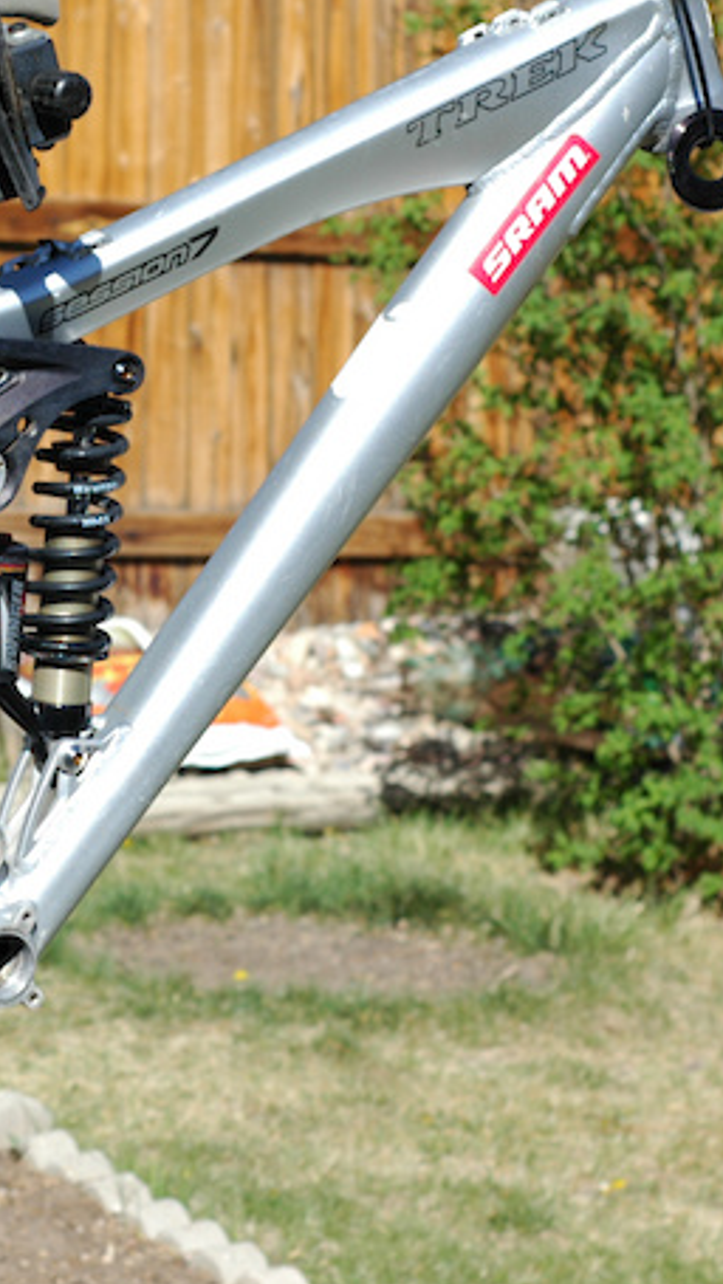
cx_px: 56
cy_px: 539
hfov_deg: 8.8
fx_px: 4702
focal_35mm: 138
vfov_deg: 15.6
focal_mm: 50
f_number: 8
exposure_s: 1/640
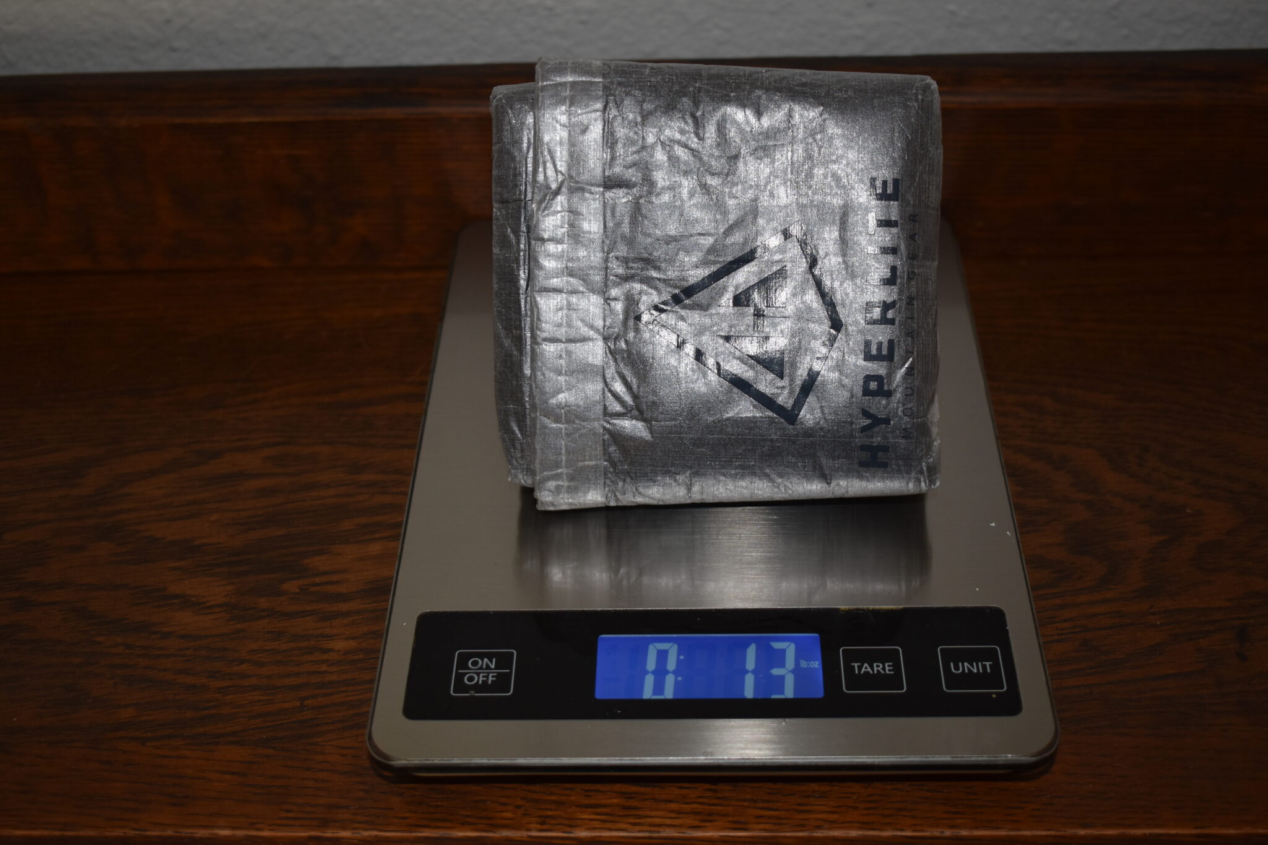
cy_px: 422
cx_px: 634
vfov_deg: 26.5
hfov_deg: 38.9
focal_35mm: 51
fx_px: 1796
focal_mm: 34
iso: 360
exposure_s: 1/100
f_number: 4.5
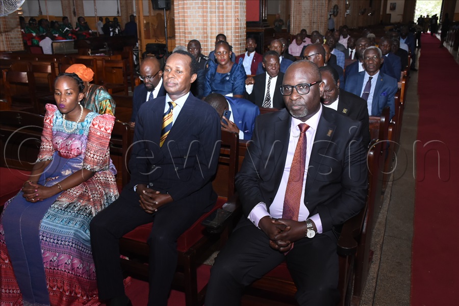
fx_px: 440
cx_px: 230
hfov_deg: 55.1
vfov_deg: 38.4
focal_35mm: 34
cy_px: 153
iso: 1250
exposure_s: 1/100
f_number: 5
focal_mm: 23
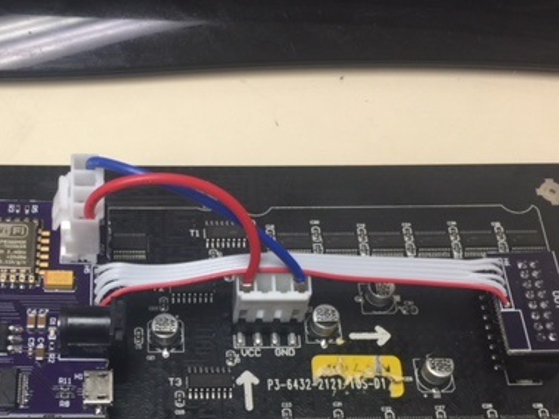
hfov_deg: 38.4
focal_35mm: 49
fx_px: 791
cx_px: 178
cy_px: 341
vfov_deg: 28.9
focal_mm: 4.15
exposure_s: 1/30
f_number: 2.2
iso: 32
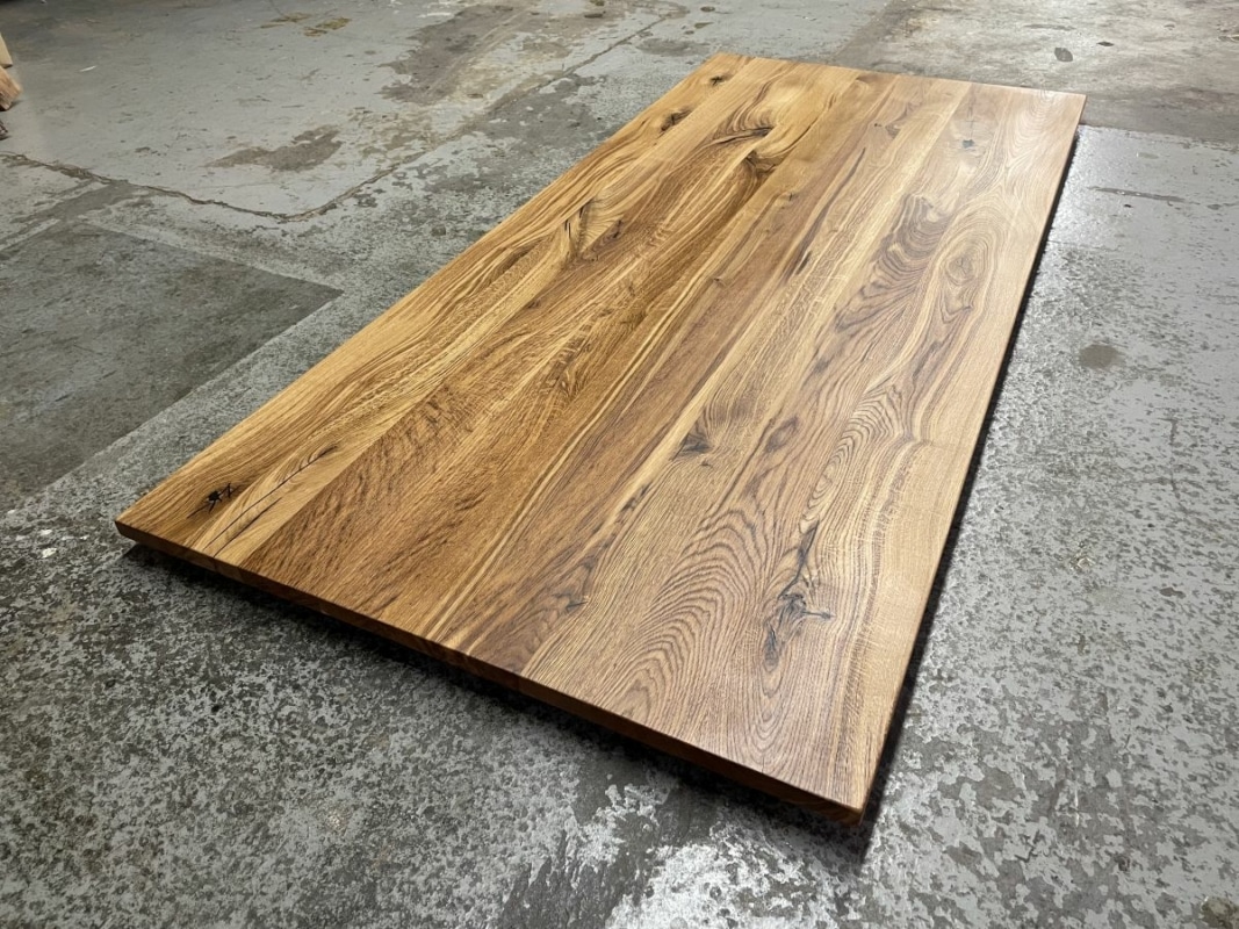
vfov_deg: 53.1
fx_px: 931
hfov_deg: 67.3
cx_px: 620
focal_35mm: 26
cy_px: 464
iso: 125
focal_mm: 4.2
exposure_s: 1/50
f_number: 1.6
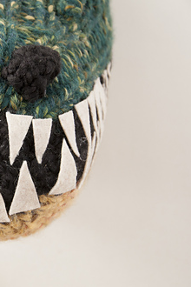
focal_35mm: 109
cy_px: 144
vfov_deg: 18.8
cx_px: -22
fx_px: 867
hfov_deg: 12.3
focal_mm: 48
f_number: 5
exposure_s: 1/80
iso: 400
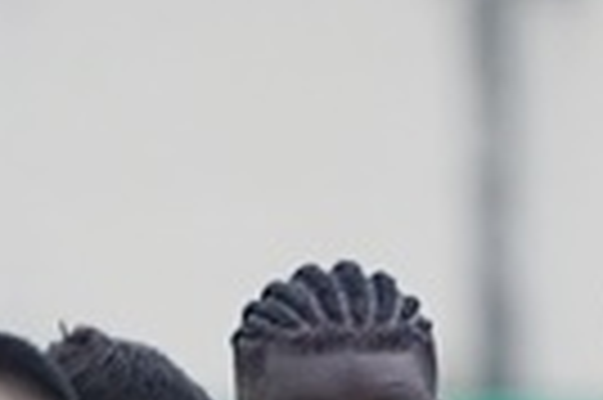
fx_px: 65479
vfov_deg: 0.4
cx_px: 140
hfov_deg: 0.5
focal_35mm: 3914
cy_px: 1126
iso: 1600
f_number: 6.3
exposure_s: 1/1000
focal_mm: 524
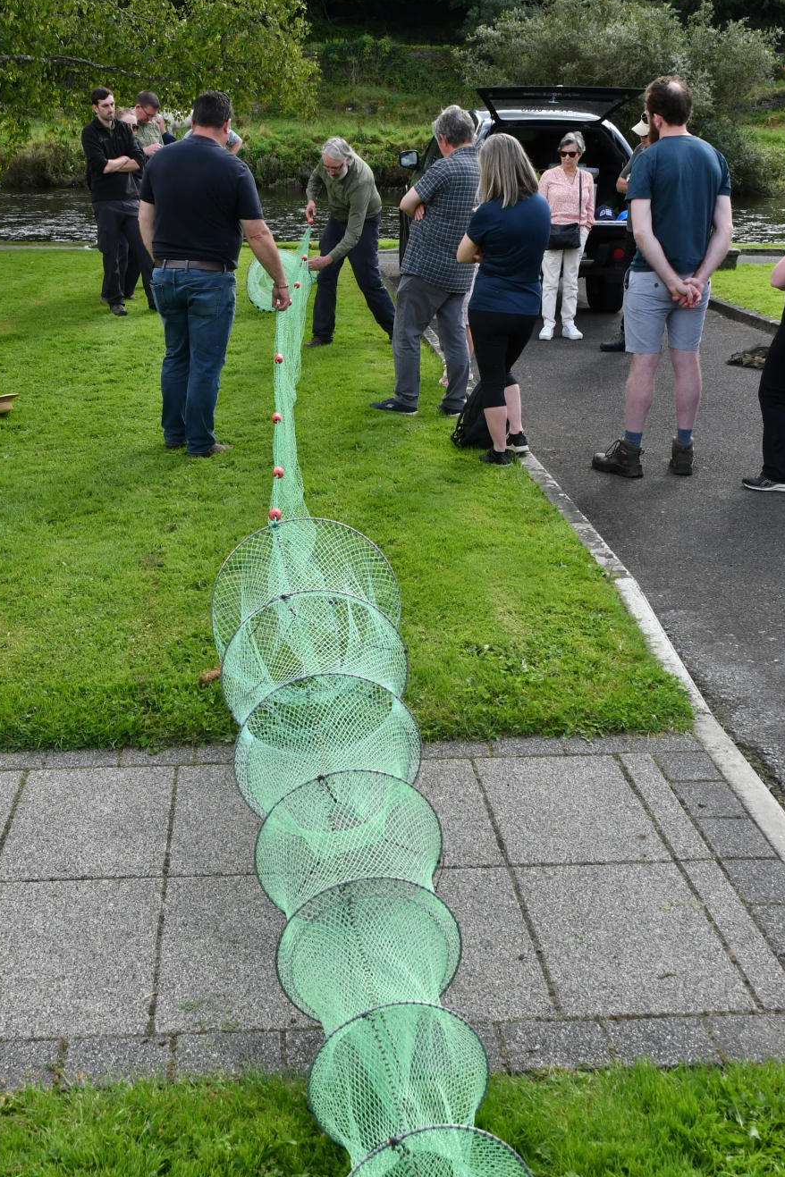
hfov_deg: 32.6
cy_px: 624
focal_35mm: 41
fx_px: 1341
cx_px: 342
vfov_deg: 47.4
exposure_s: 1/640
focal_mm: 20
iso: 500
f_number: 8
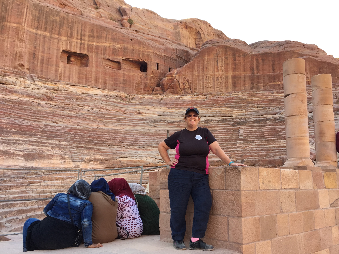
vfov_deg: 48.2
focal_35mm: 29
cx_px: 170
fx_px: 284
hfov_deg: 61.7
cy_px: 127
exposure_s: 1/202
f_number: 2.2
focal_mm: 4.15
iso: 32
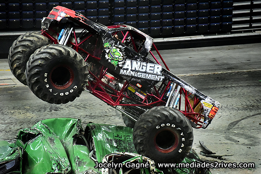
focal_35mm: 180
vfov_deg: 7.6
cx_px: 130
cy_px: 87
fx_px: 1306
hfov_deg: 11.4
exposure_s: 1/1250
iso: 6400
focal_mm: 180
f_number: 5
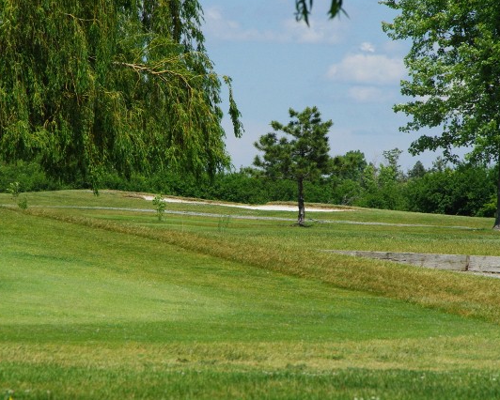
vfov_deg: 5.1
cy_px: 200
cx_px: 273
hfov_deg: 6.3
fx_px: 4515
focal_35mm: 305
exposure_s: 1/1000
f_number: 13
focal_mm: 180
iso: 800
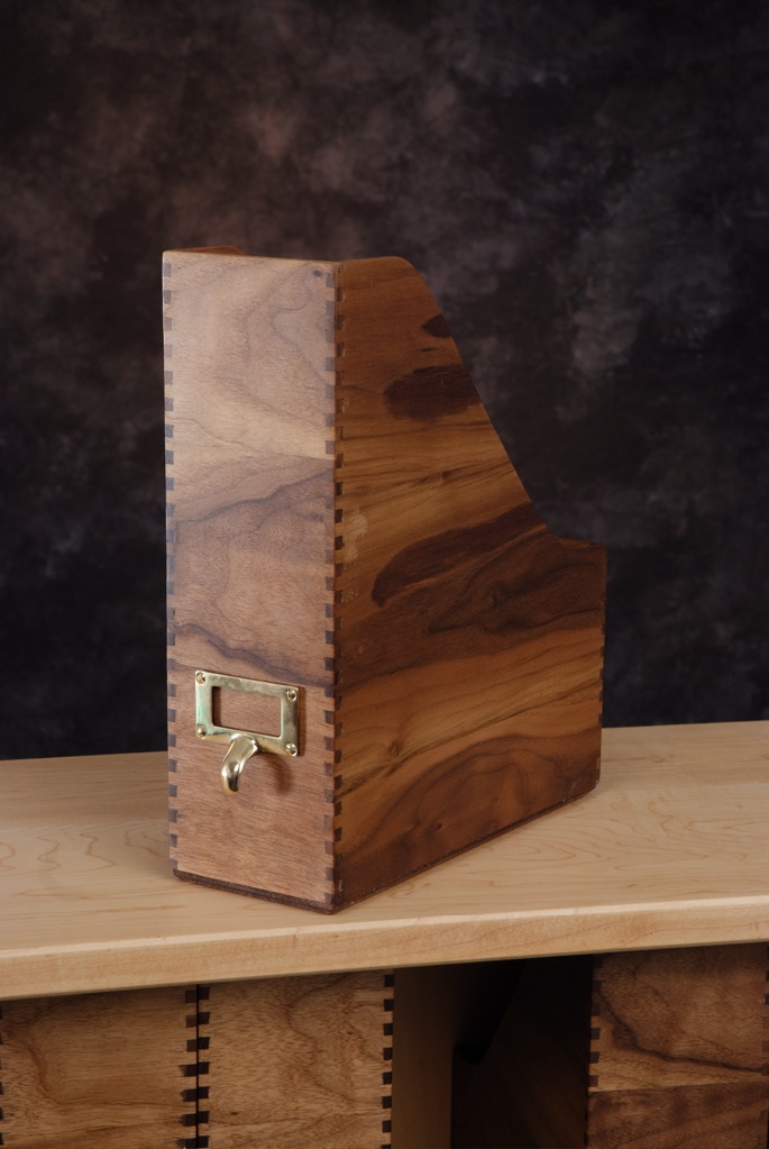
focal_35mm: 78
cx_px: 384
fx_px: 2491
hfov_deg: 17.5
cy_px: 574
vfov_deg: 26.0
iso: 200
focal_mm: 52
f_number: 8
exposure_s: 1/160
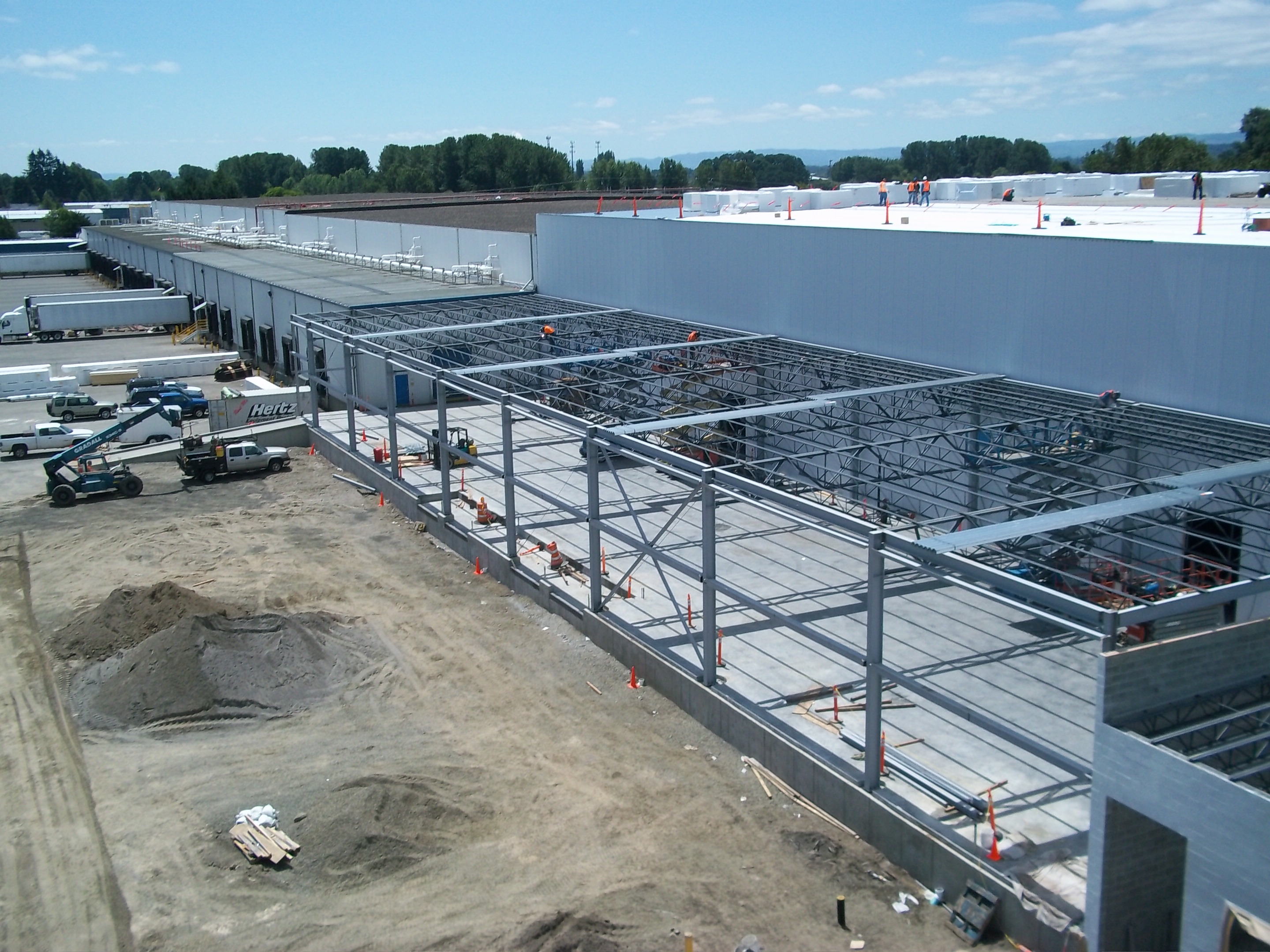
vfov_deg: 39.7
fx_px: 1321
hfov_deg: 51.4
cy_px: 476
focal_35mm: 36
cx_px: 635
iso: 80
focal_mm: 6.5
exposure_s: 1/250
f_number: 8
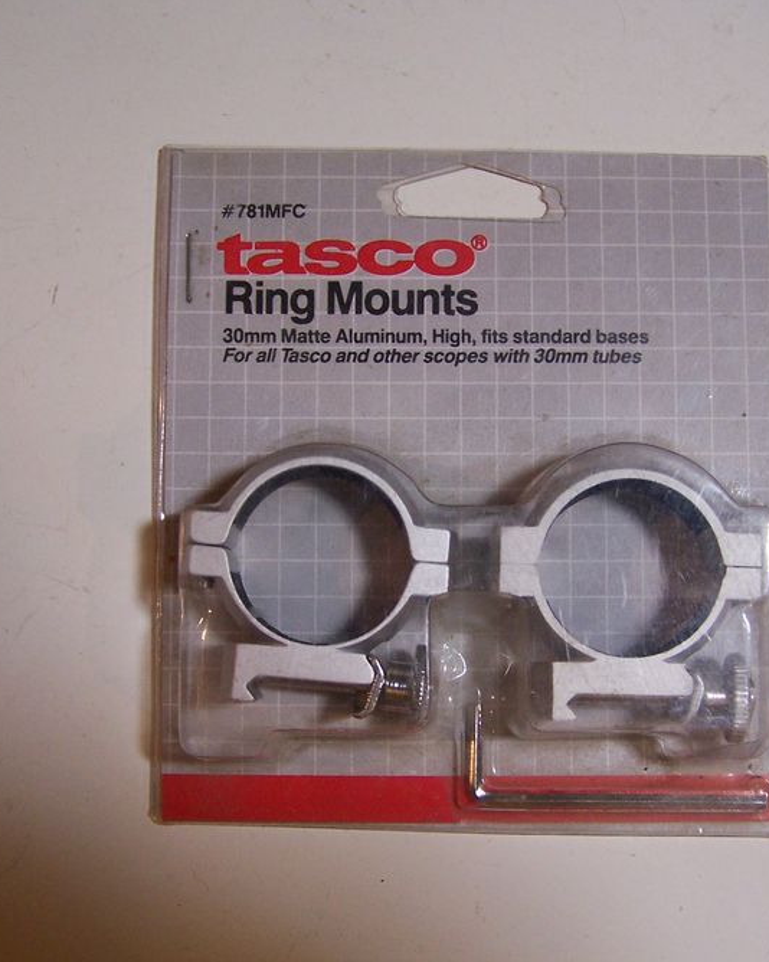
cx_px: 442
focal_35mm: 50
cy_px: 482
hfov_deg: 30.2
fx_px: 1423
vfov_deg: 37.3
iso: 140
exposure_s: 1/30
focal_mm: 6.3
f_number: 2.8
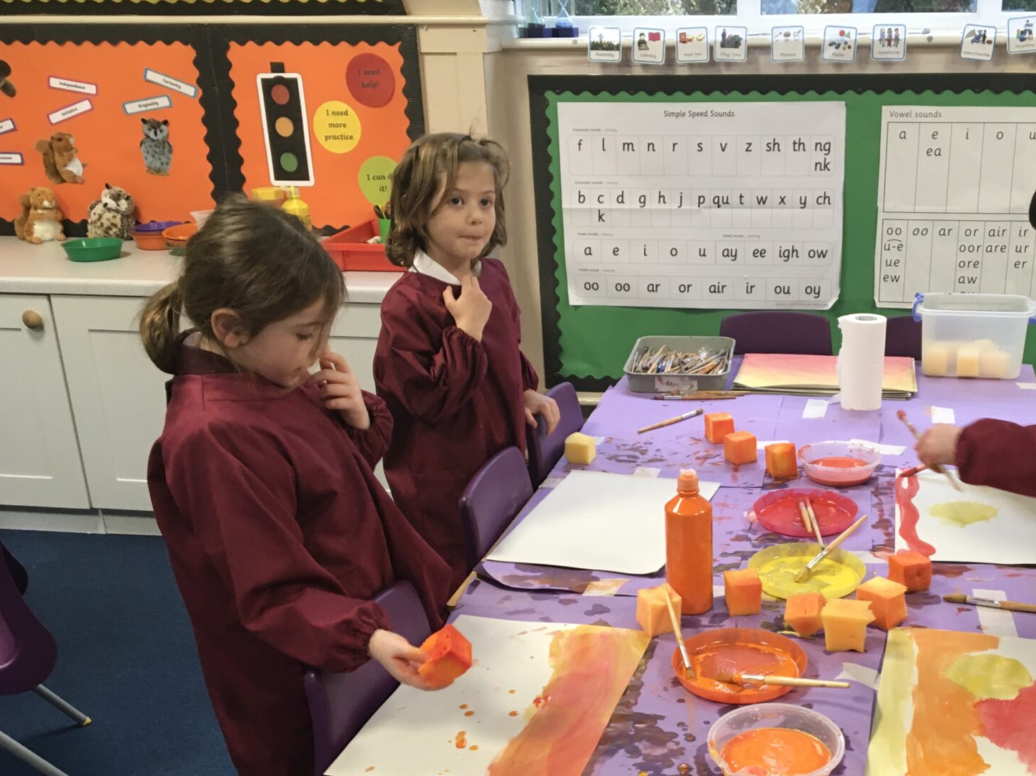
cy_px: 498
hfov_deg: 44.8
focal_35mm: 41
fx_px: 1227
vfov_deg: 34.9
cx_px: 724
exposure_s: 1/33
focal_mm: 4.15
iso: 125
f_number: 2.2
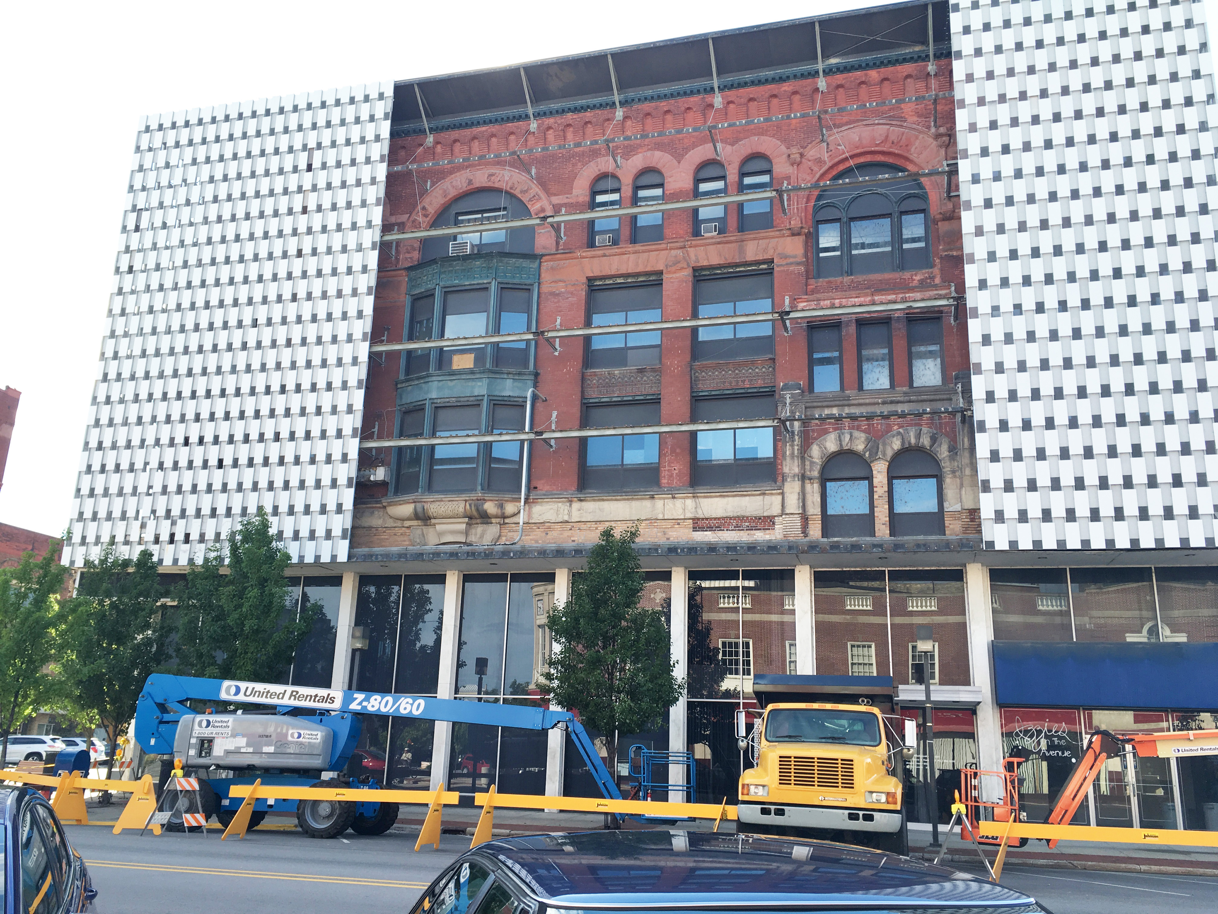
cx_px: 609
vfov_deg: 48.2
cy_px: 457
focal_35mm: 29
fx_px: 1020
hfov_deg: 61.7
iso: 25
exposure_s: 1/329
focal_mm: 4.15
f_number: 2.2
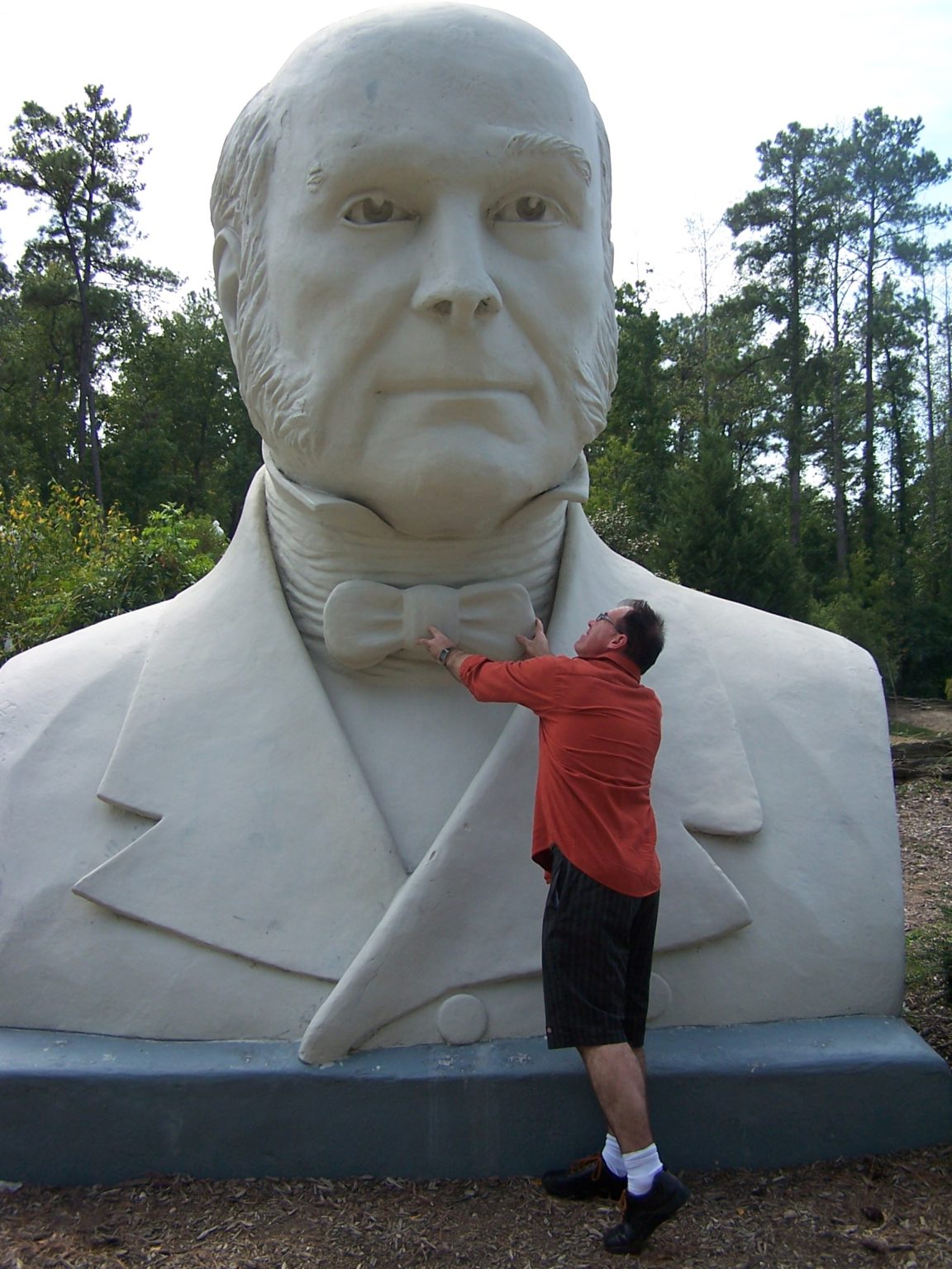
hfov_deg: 37.7
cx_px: 476
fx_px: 1393
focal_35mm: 38
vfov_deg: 49.0
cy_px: 634
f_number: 2.8
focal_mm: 6.3
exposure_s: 1/500
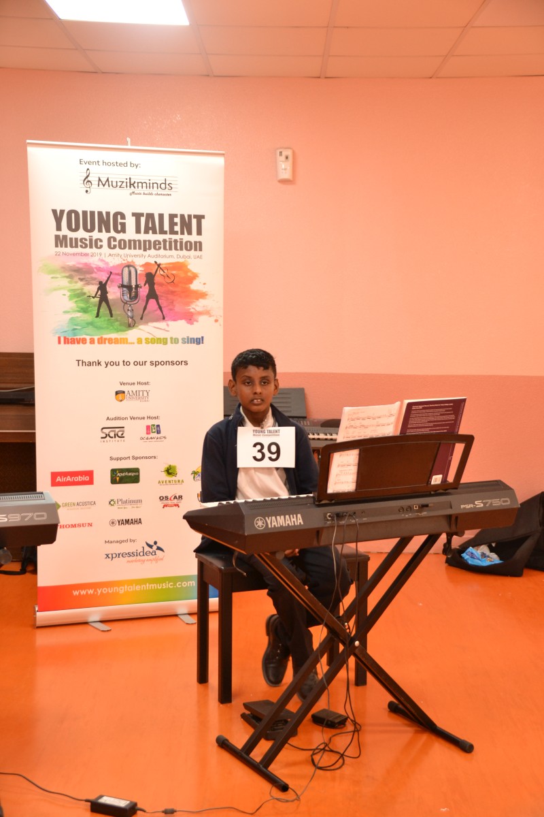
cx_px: 272
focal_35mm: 52
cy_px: 408
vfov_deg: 37.9
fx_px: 1190
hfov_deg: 25.8
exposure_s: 1/50
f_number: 5
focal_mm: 35
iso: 800
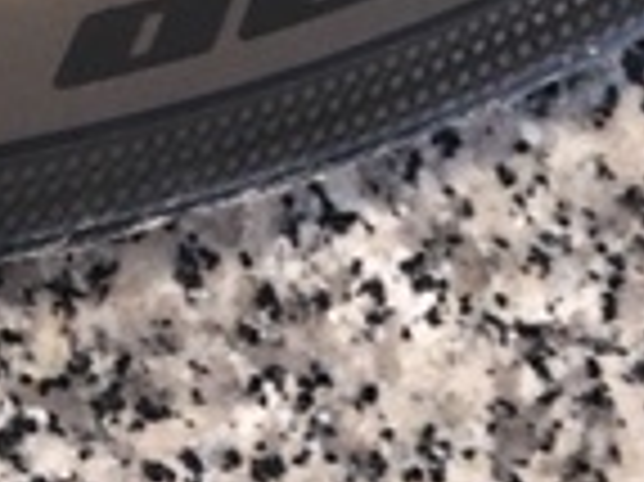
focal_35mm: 130
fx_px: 2417
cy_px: 347
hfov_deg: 14.3
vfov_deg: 11.4
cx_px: -279
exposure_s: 1/30
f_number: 2.2
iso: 100
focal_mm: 4.15
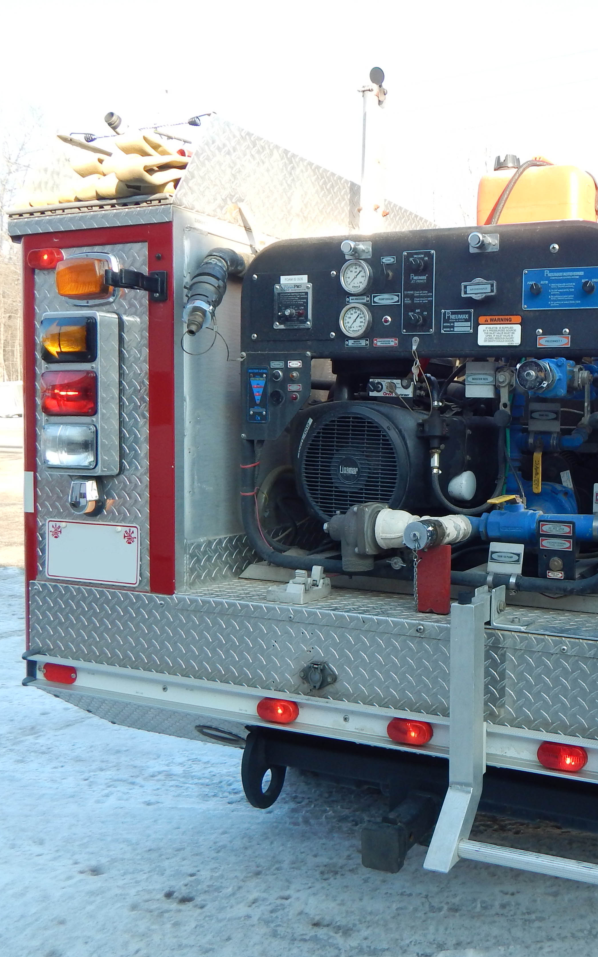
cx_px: 529
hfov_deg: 37.1
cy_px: 470
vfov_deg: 59.6
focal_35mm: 32
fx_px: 834
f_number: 3
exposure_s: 1/320
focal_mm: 4
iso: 125
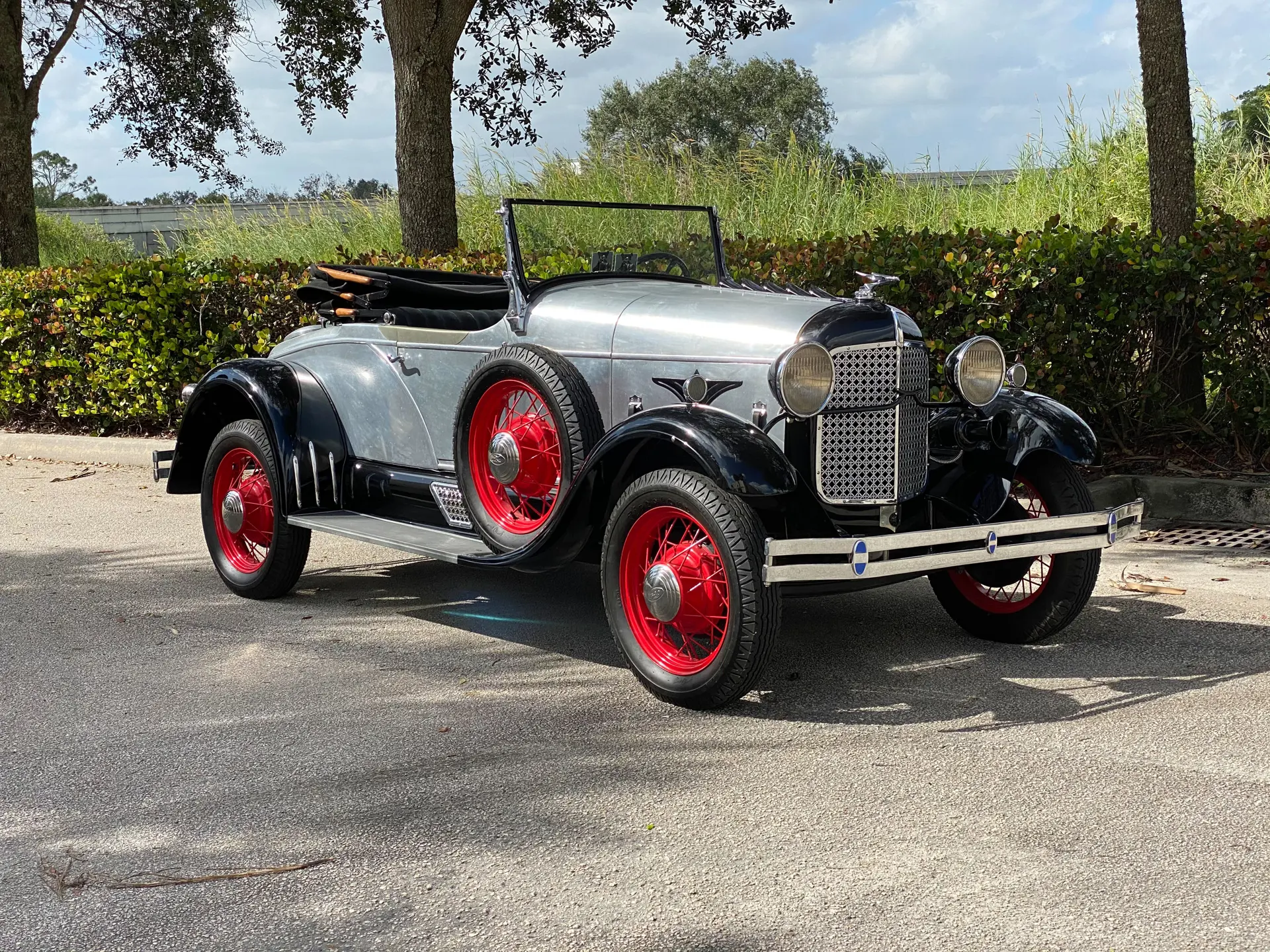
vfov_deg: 28.0
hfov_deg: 36.8
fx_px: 1908
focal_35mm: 52
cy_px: 476
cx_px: 635
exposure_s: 1/1199
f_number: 2
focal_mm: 6
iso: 20
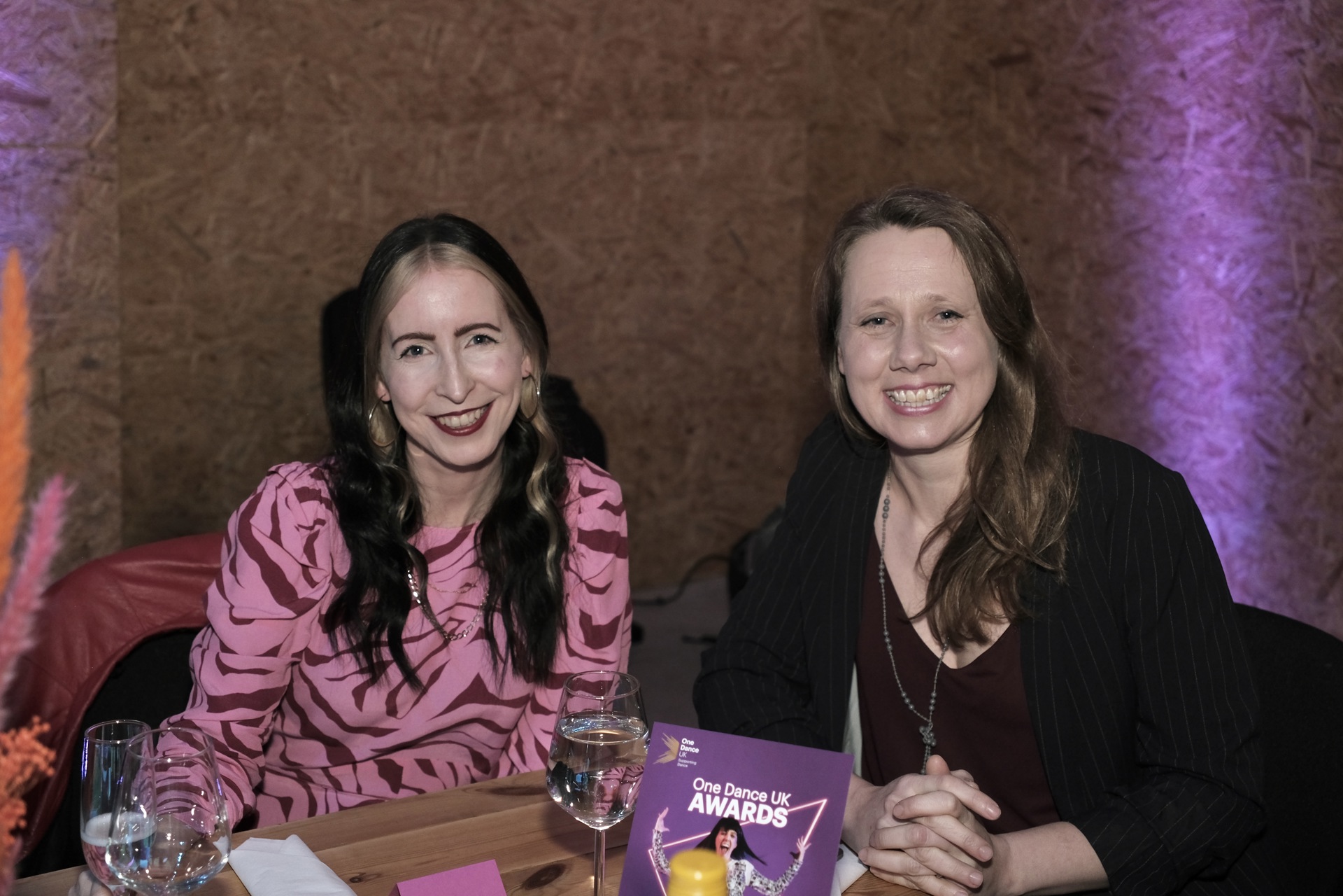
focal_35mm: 50
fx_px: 1865
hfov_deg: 39.6
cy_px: 448
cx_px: 672
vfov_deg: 27.0
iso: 800
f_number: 3.2
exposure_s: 1/50
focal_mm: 33
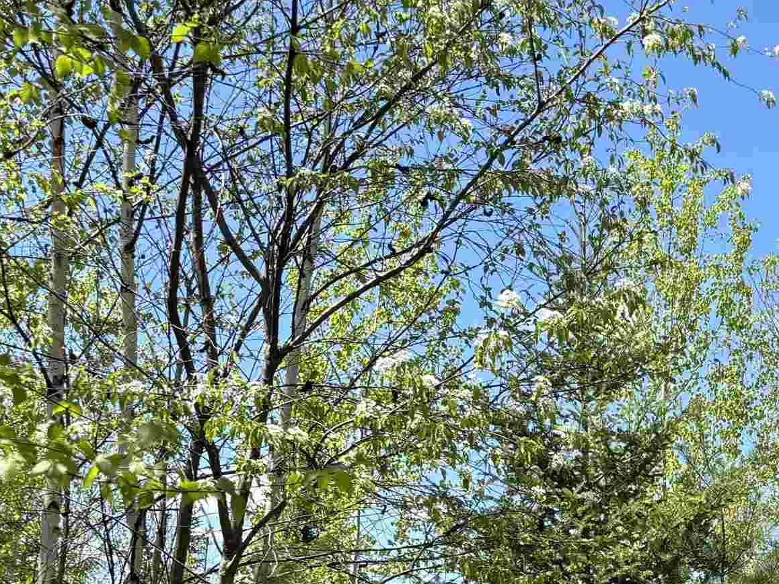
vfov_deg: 20.1
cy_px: 680
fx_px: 1552
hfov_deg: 26.8
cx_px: 758
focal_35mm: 69
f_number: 1.6
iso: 50
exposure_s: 1/1233
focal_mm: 5.96
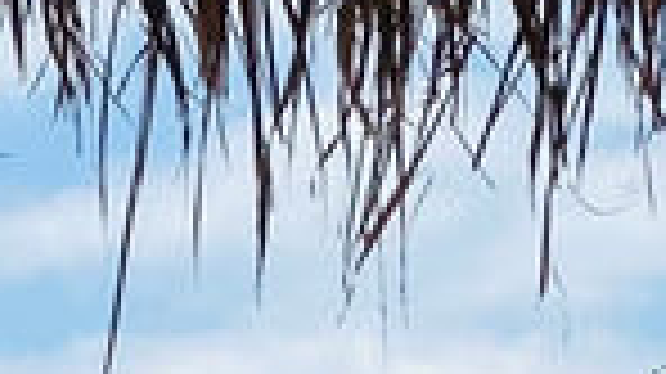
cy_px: 1302
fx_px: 3459
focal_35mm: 196
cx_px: 27
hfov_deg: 10.9
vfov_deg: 5.6
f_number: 1.8
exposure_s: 1/3984
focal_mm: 4.25
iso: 32
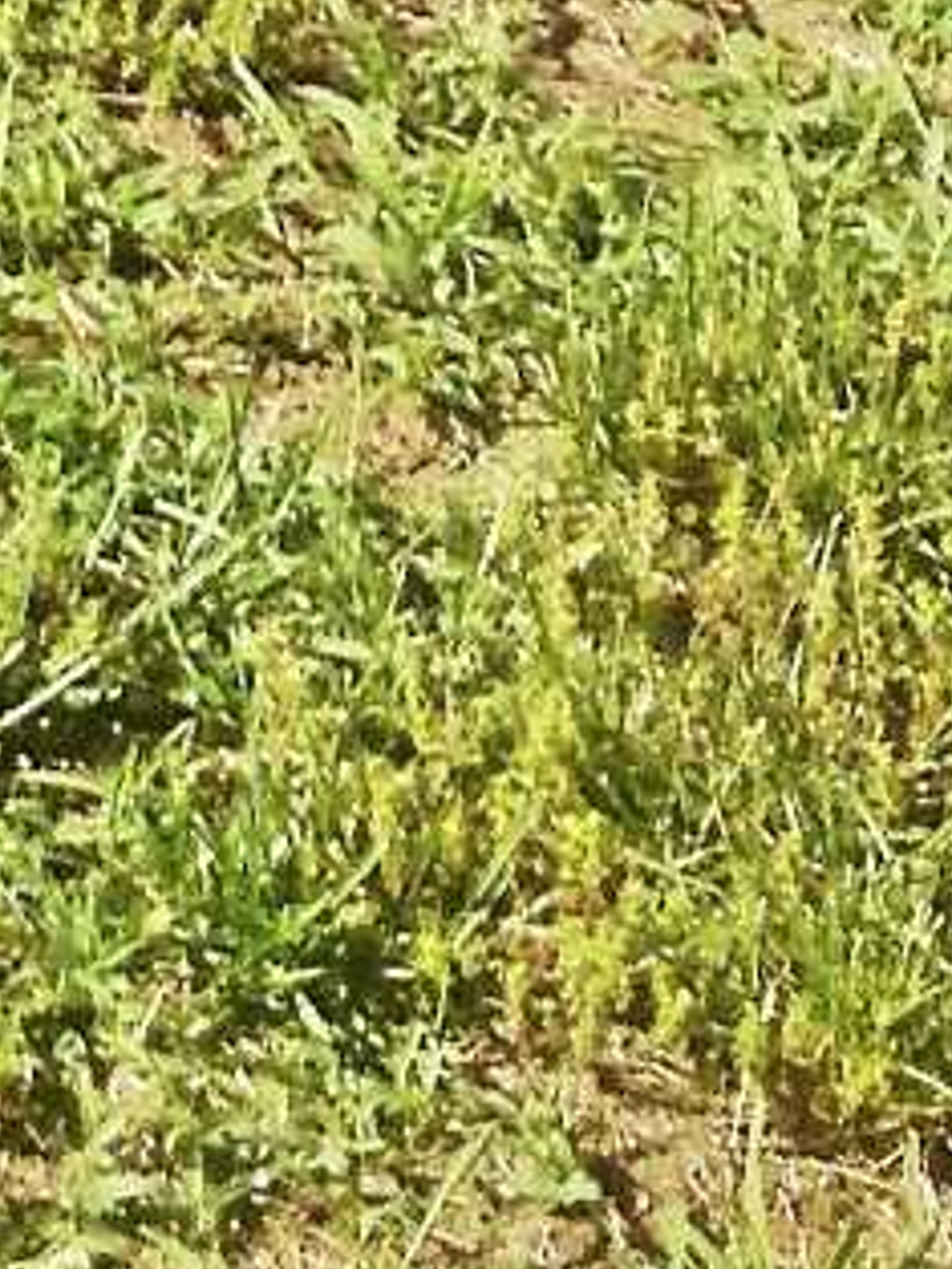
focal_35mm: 229
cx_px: -1240
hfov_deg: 6.2
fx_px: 8391
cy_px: -2088
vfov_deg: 7.8
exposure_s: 1/1126
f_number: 2.4
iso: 50
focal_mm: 4.28
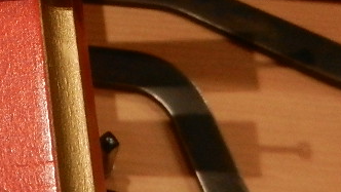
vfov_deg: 14.1
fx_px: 760
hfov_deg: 24.0
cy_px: -13
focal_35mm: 84
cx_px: -16
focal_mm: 4.5
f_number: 3.5
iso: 640
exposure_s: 1/60
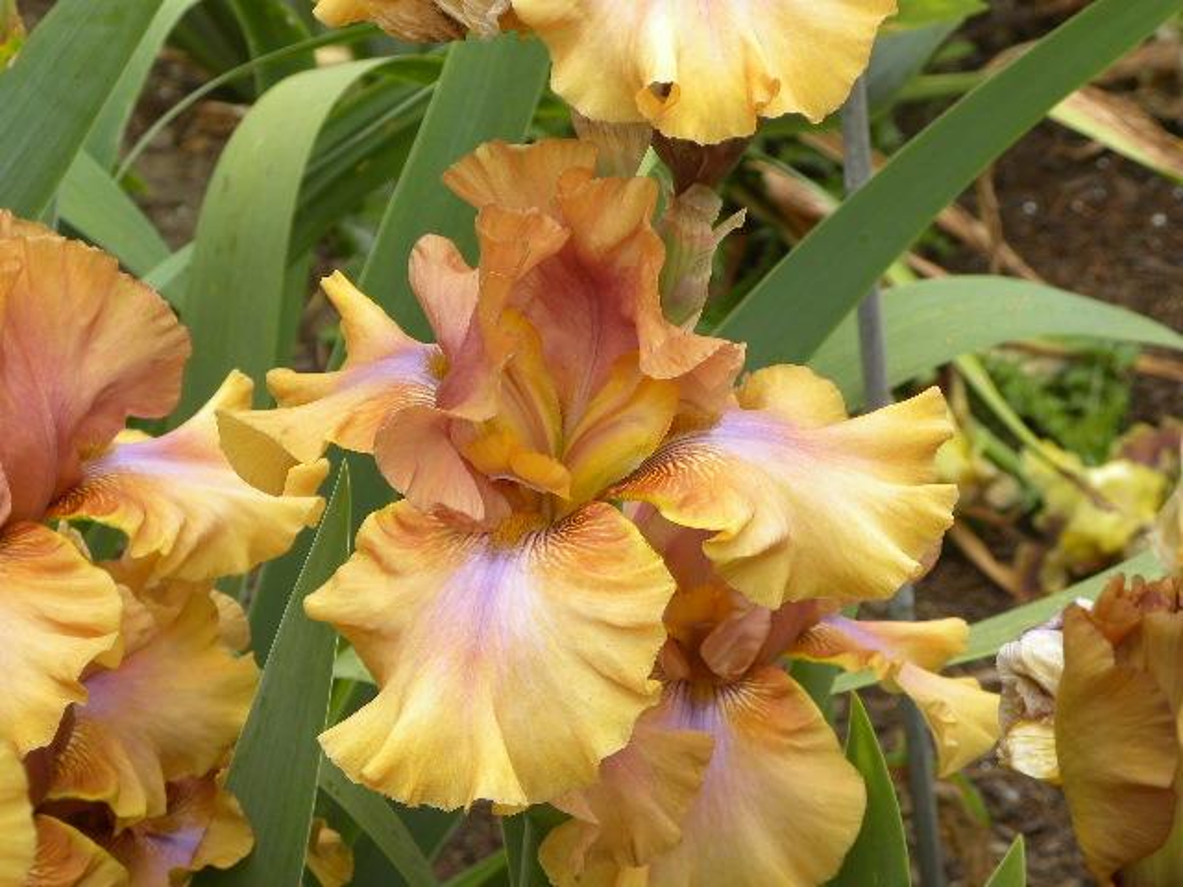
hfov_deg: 16.8
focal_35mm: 117
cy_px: 444
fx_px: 3998
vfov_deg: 12.7
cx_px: 592
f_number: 4
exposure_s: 1/144
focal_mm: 20.8
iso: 64
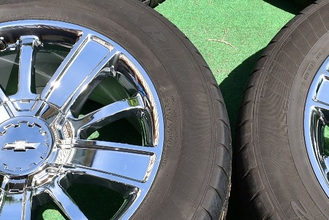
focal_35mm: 84
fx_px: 768
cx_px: 232
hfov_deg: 24.0
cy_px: 44
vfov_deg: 16.2
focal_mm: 20
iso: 100
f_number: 8
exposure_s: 1/160
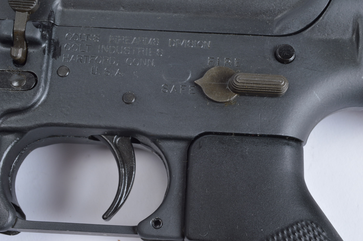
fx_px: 544
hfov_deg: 36.9
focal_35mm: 54
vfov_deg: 25.0
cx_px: 182
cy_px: 120
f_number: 13
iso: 100
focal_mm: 36
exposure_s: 1/125
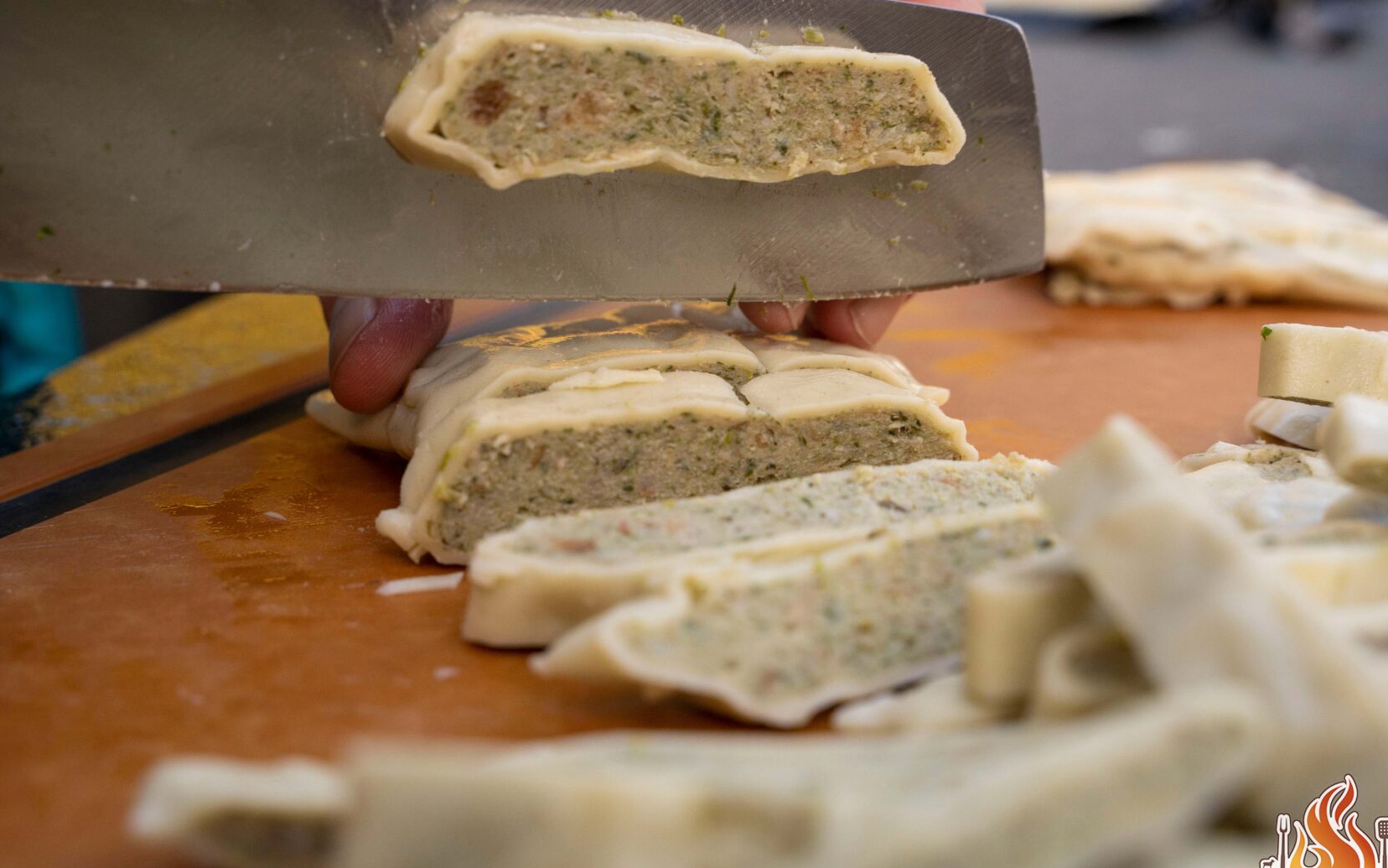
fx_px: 1967
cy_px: 397
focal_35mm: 52
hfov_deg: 38.9
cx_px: 656
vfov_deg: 24.9
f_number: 6.3
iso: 400
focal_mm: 44
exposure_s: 1/400
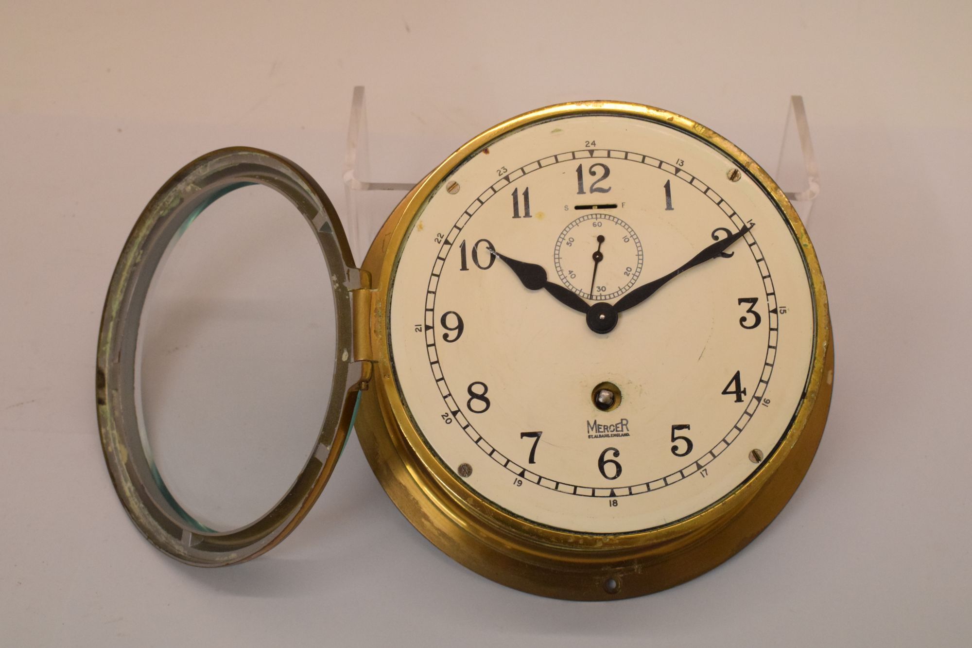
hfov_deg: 37.9
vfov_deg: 25.7
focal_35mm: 52
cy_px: 324
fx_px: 1417
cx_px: 486
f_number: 8
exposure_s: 1/250
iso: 3200
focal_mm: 35
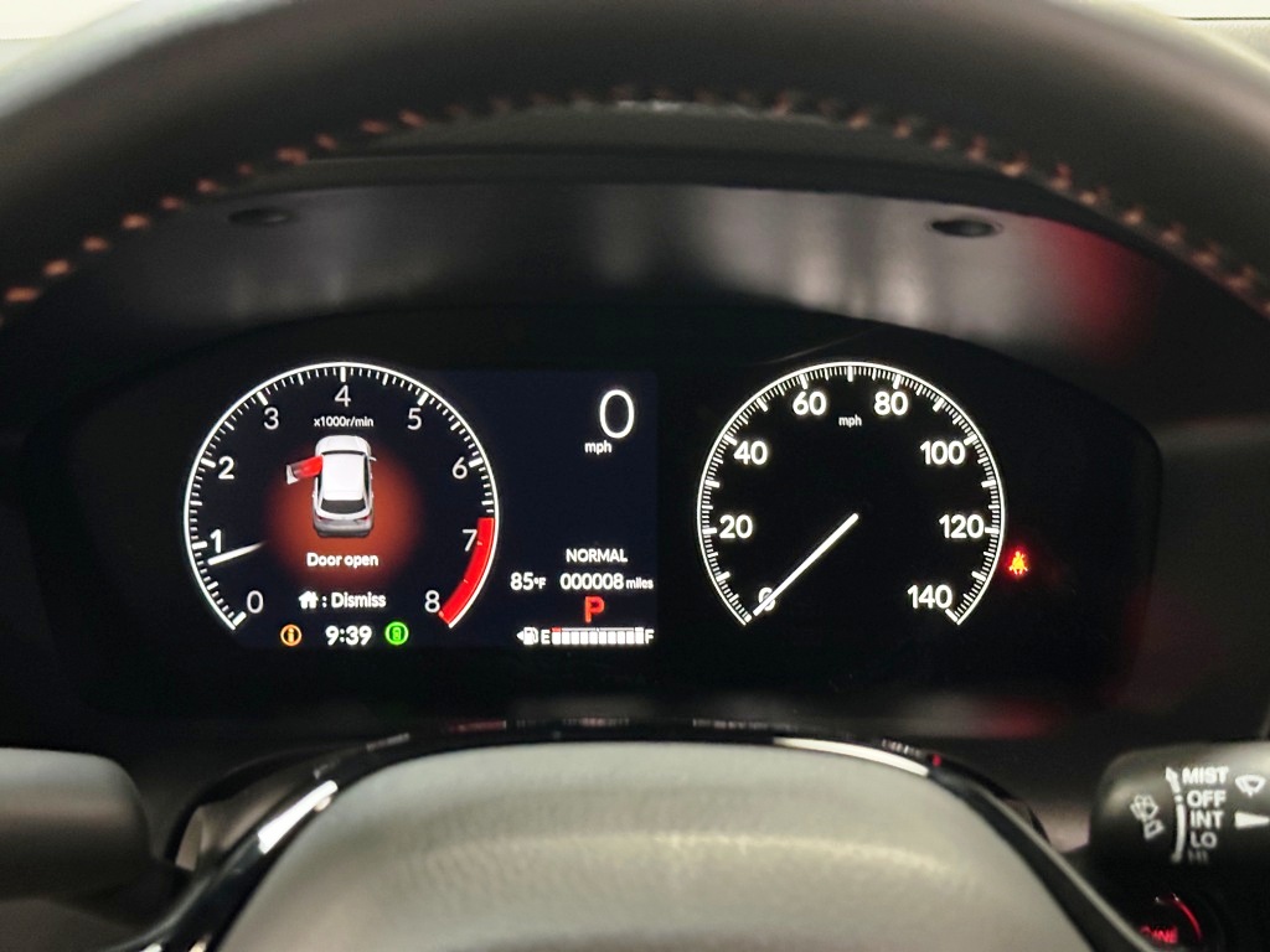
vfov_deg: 30.3
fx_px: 1761
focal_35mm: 48
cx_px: 635
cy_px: 476
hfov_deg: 39.7
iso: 640
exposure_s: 1/24
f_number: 1.78
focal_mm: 6.86
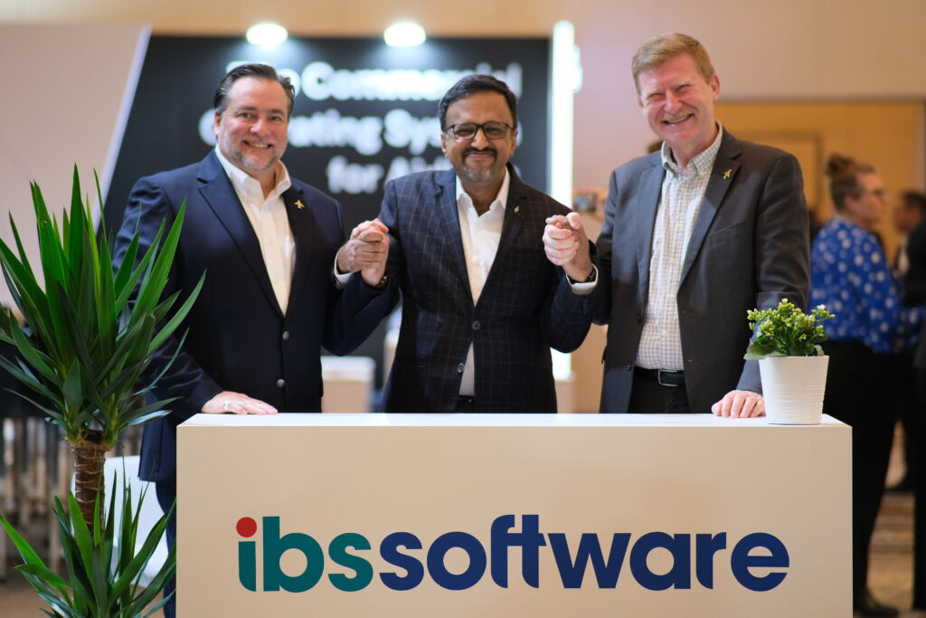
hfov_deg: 16.0
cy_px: 309
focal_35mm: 128
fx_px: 3293
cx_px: 463
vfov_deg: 10.7
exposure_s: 1/160
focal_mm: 85
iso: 800
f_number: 1.8
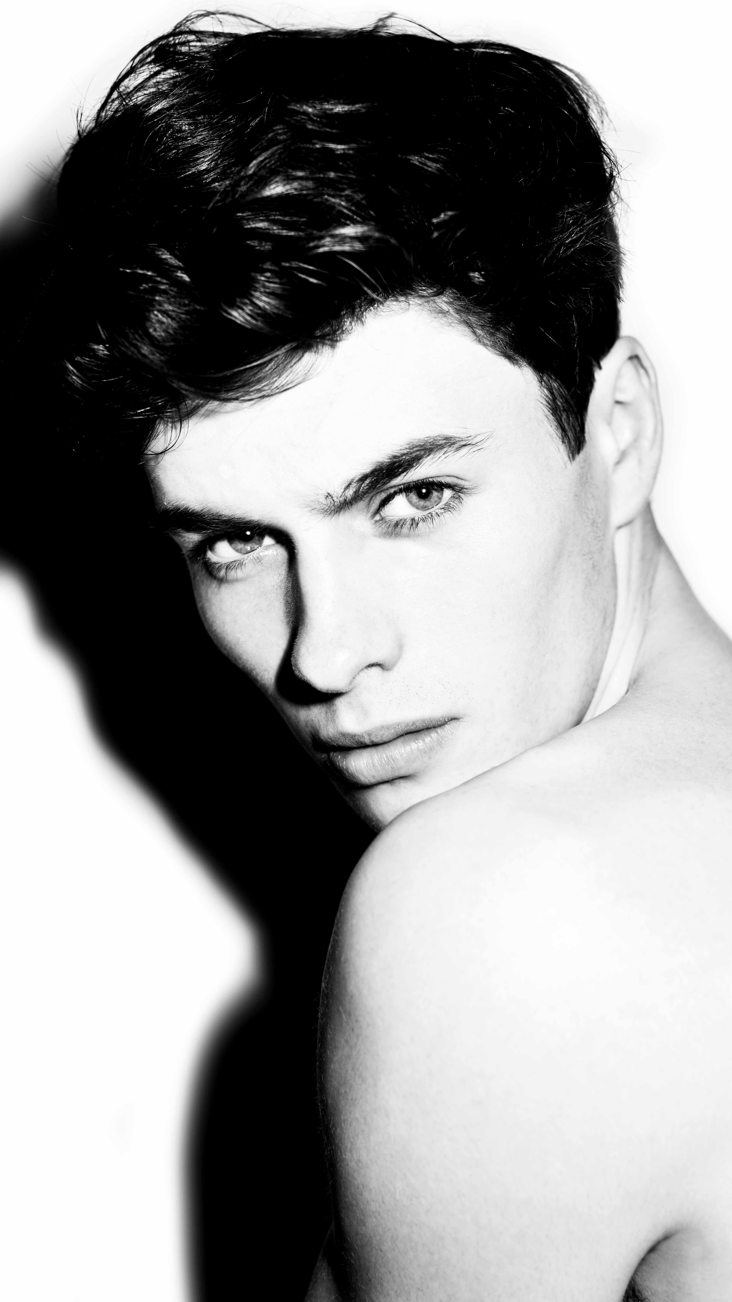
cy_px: 652
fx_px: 1829
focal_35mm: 53
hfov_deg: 22.6
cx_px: 420
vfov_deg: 39.2
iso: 100
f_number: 4.5
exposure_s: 1/200
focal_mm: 50
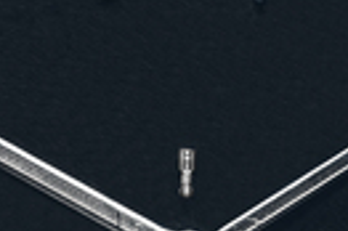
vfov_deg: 7.2
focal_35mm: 189
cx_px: 197
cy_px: 251
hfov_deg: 10.9
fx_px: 1825
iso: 100
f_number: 10
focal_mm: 42
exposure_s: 1/200
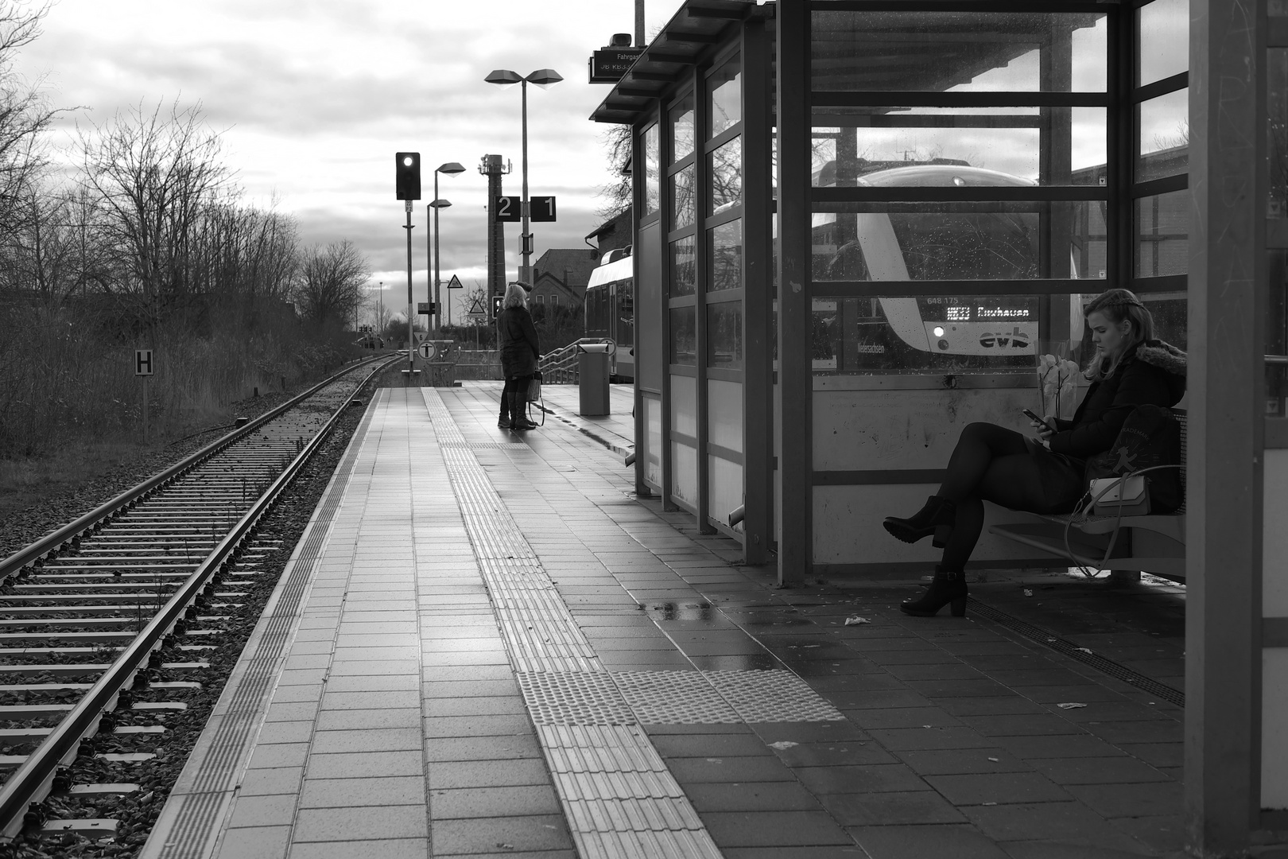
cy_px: 430
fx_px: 1896
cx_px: 644
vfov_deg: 25.5
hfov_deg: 37.5
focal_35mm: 53
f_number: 5.6
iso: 200
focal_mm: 35
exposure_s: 1/220
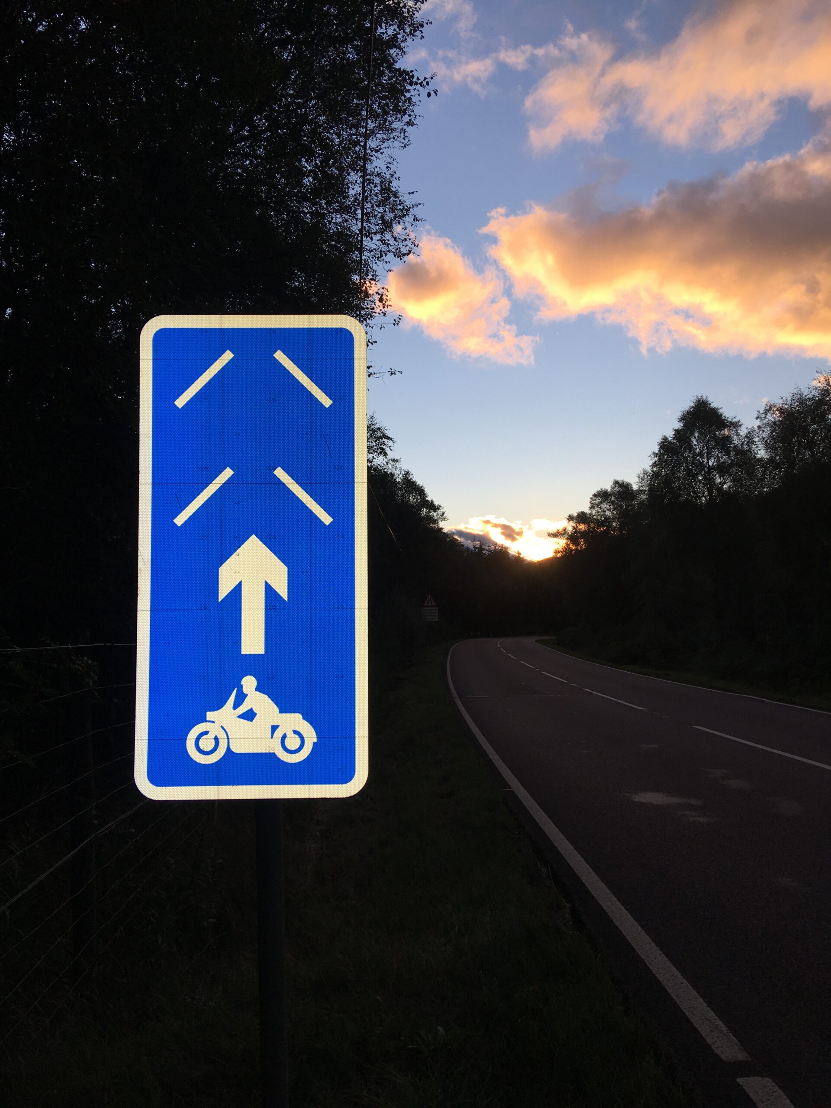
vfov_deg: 61.7
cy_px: 554
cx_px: 416
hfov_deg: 48.2
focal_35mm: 29
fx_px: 928
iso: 25
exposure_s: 1/785
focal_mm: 4.15
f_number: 2.2
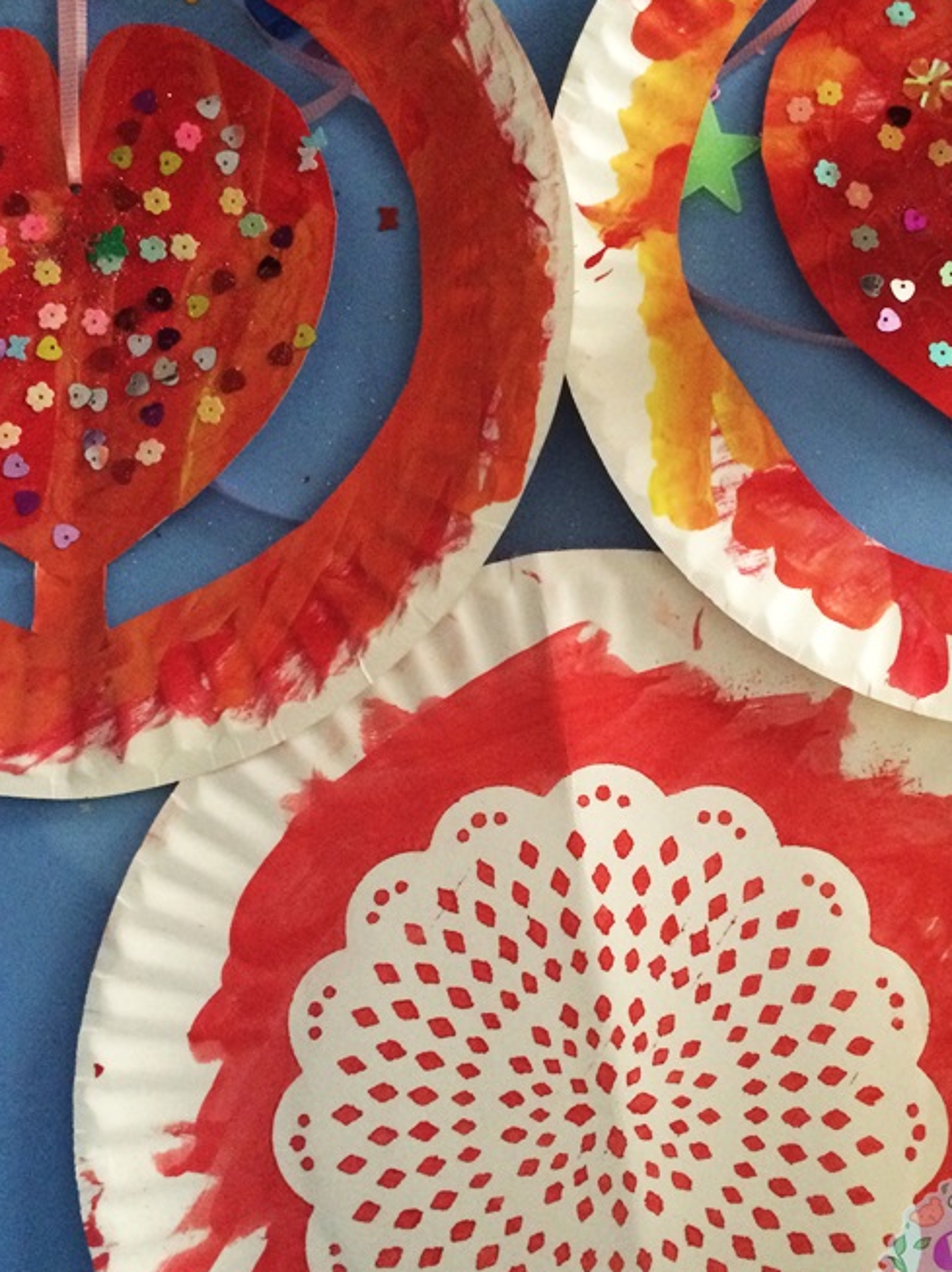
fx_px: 1468
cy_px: 682
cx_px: 601
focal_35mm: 40
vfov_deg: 46.8
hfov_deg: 35.7
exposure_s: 1/15
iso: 400
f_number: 2.2
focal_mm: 4.15
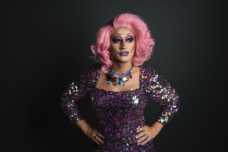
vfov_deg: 37.9
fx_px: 222
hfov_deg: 54.4
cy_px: 76
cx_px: 114
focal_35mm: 35
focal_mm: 35
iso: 200
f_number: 10
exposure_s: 1/160
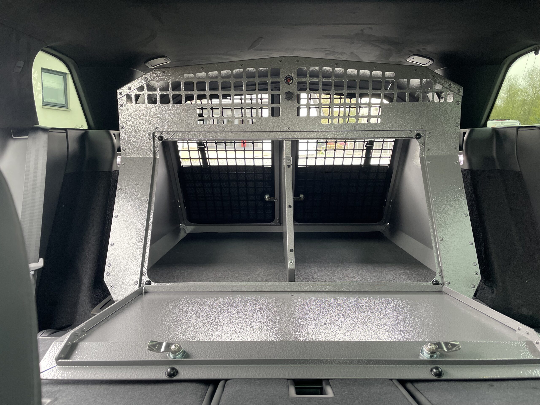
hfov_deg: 67.3
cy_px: 202
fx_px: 406
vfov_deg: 53.1
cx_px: 270
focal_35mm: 26
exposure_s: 1/121
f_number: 1.6
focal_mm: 4.2
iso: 125
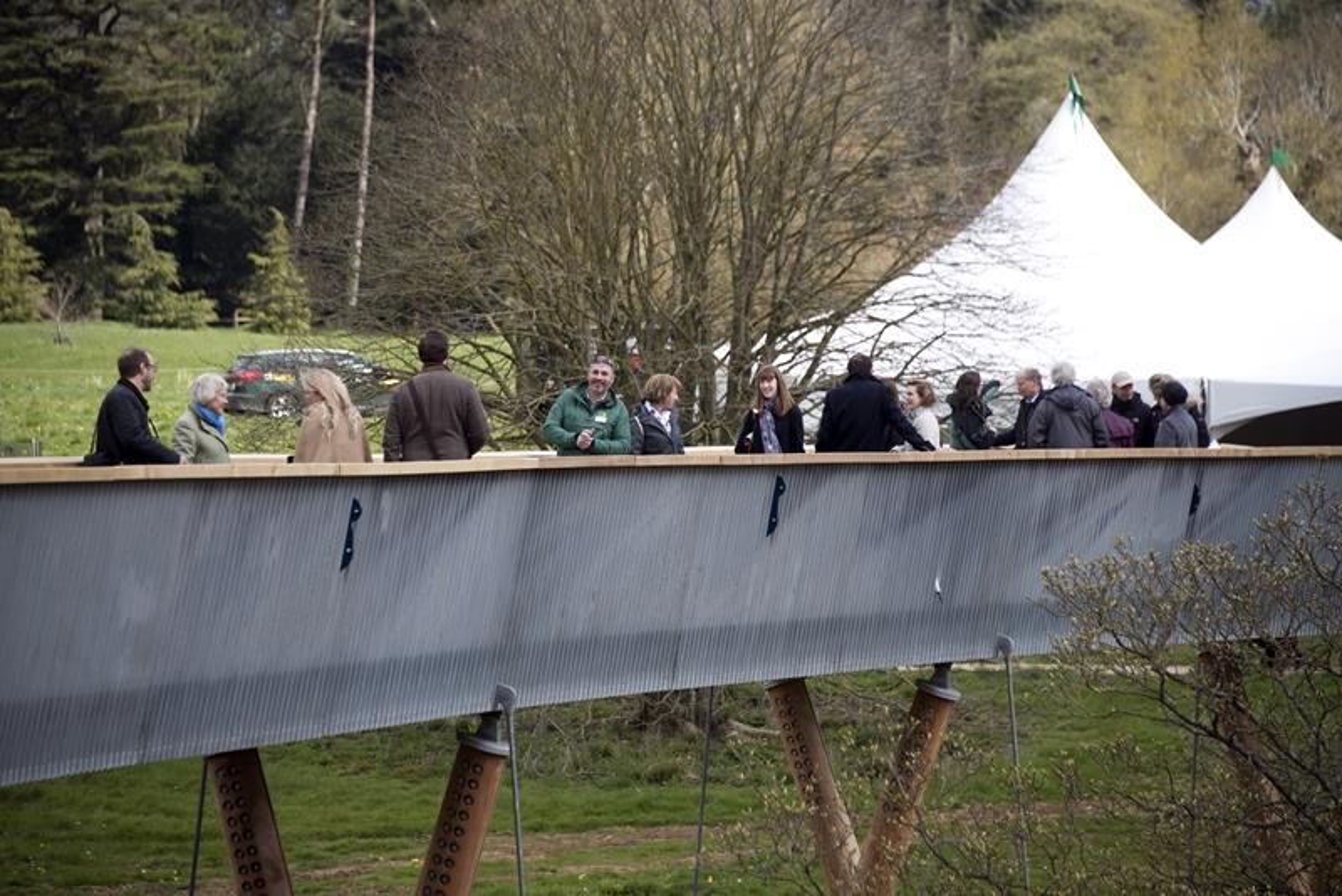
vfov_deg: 6.5
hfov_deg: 9.8
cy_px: 448
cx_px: 671
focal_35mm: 210
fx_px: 7831
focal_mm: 210
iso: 100
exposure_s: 1/200
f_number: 5.6
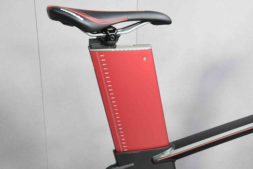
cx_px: 126
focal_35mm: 40
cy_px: 84
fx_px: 285
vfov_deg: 33.0
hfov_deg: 47.9
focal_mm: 27
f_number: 5
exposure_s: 1/100
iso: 3200
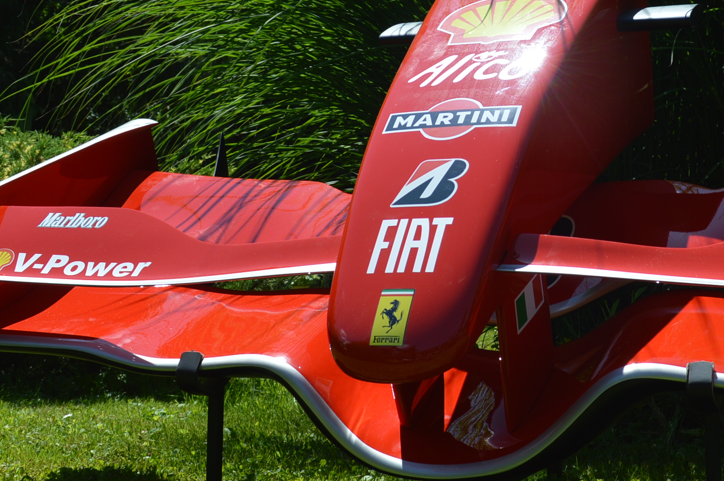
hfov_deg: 33.2
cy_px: 171
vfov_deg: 22.9
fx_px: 1185
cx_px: 560
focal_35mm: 59
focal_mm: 18
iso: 100
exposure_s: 1/400
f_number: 7.1
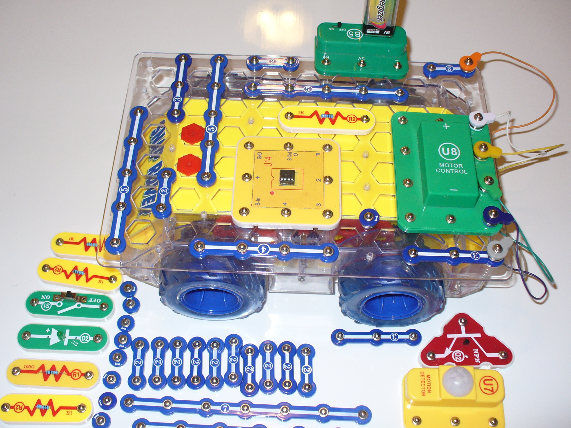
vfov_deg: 34.3
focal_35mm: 42
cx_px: 284
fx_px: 693
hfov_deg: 44.8
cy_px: 210
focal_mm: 6.1
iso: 100
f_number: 2.8
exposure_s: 1/30
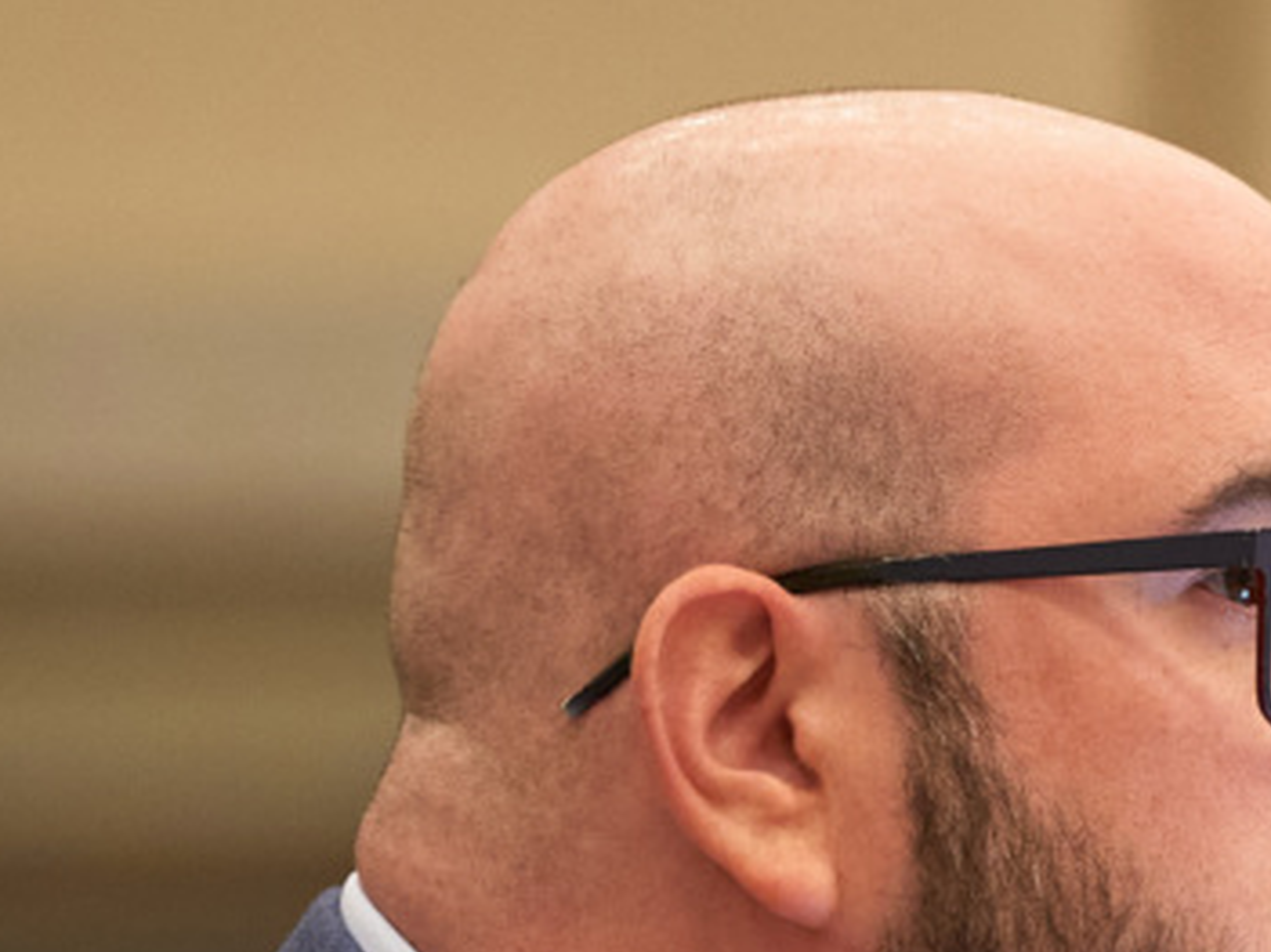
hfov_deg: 3.5
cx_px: 1532
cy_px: 1712
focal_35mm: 571
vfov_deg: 2.6
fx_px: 20958
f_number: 2.8
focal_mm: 139
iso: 2500
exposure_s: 1/60
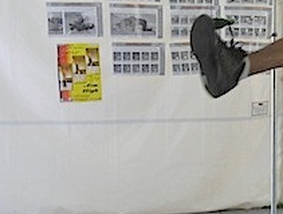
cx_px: 310
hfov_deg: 22.7
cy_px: 97
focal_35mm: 81
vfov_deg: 18.3
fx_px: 663
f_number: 3.5
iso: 400
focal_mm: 5.4
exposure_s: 1/62.7
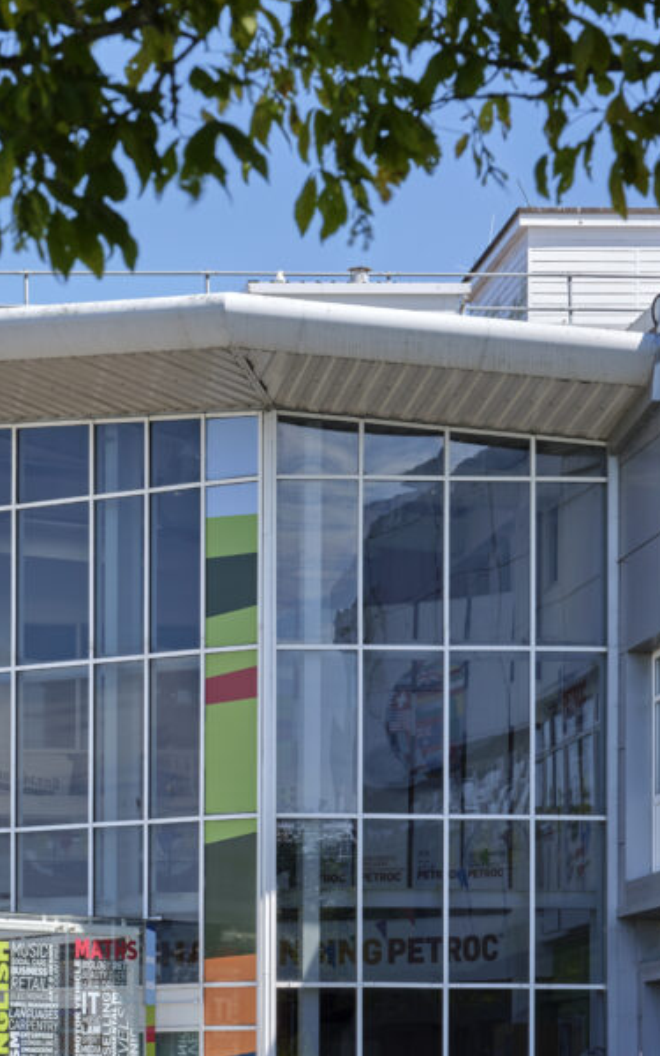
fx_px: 4950
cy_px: 651
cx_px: -33
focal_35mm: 172
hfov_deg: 7.6
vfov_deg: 12.2
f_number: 16
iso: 100
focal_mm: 120
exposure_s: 1/30
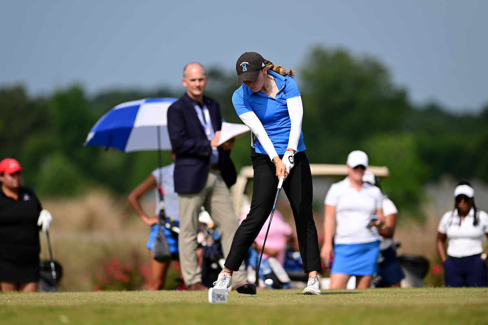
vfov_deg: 4.6
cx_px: 244
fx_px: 4066
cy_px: 162
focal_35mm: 300
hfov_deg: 6.9
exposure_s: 1/4000
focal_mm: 300
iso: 160
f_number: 2.8
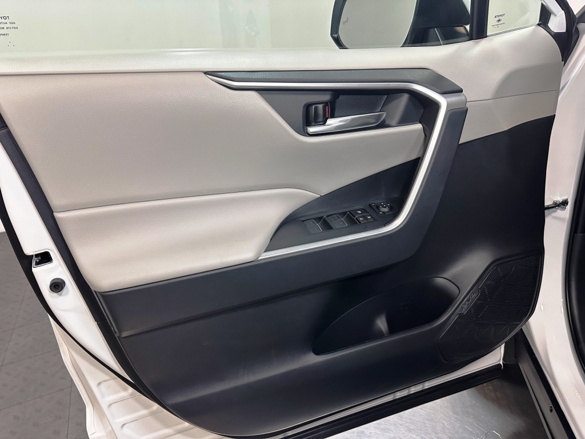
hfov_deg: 71.6
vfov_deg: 56.8
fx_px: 406
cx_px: 292
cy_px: 220
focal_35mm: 24
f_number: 1.78
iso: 320
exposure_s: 1/60
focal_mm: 6.86
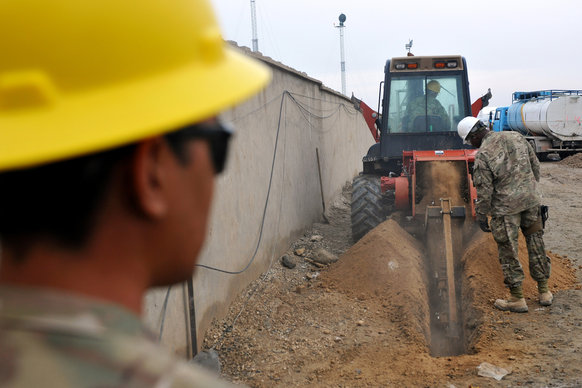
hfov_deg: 48.5
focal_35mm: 40
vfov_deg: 33.4
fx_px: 647
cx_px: 291
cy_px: 194
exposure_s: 1/640
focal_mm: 40
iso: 640
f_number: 4.5
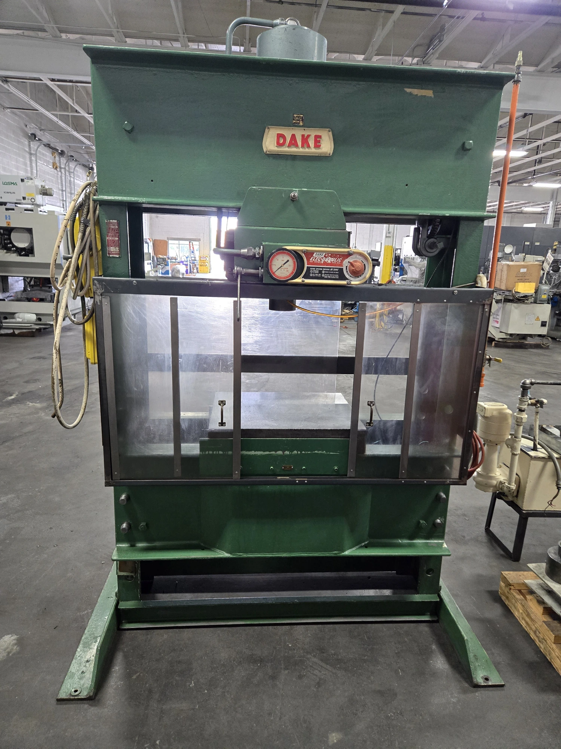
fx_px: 497
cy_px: 374
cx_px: 280
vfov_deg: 73.9
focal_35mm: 23
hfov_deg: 58.9
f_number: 1.8
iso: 640
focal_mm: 5.4
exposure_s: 1/120
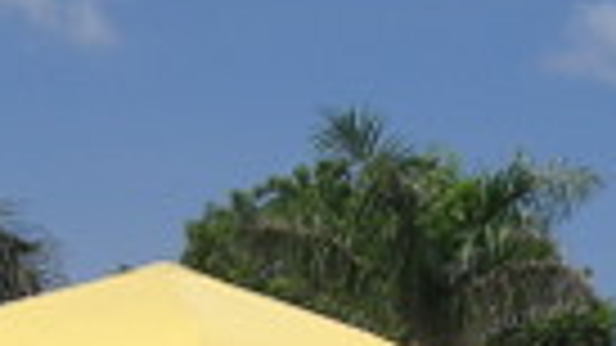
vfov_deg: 11.4
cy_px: 589
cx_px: 346
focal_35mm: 100
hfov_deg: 21.4
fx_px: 1633
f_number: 9.5
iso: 80
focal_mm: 5
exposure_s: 1/250
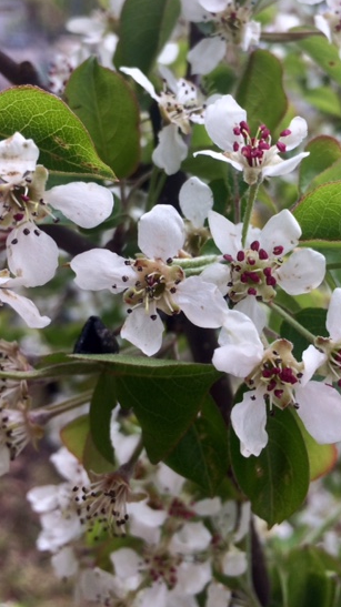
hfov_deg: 31.7
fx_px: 596
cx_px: 222
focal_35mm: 37
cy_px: 253
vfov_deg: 53.8
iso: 32
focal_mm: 4.15
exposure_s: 1/373
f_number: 2.2
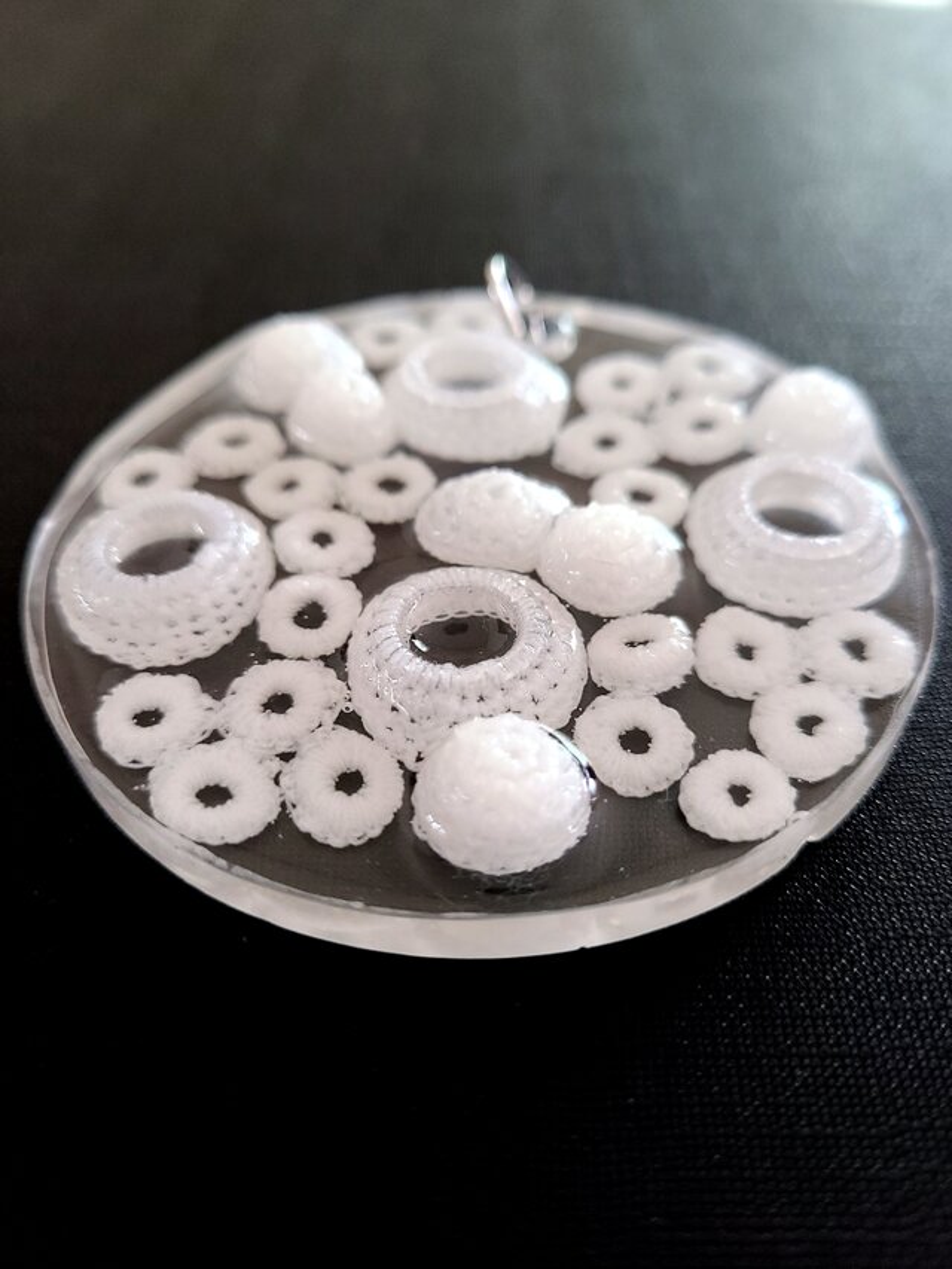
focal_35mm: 26
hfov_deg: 53.1
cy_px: 634
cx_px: 476
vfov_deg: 67.3
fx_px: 953
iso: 640
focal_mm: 5.4
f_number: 1.8
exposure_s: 1/33
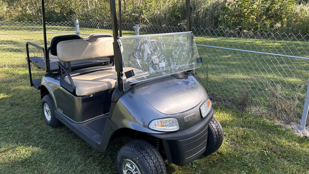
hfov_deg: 66.1
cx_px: 151
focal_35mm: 29
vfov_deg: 40.1
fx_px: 238
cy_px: 79
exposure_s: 1/743
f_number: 1.5
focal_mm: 5.7
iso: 50
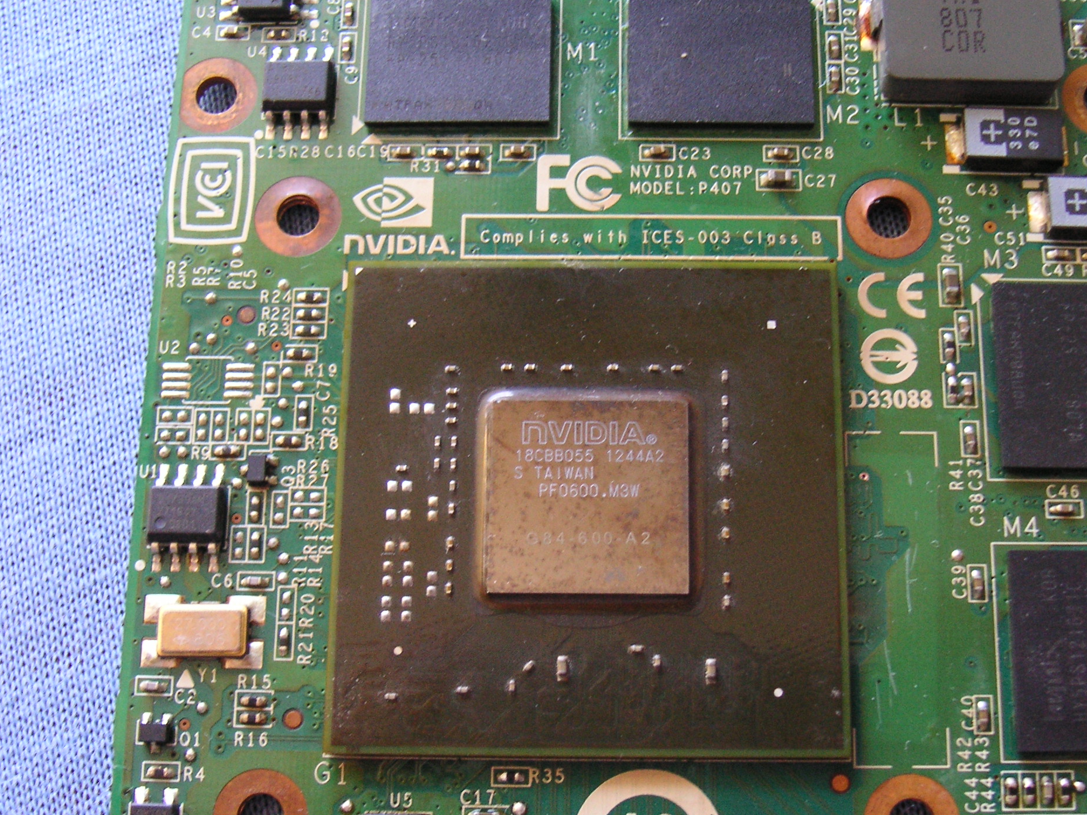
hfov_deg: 37.5
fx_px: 1602
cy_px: 468
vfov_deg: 28.5
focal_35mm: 51
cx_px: 582
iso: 100
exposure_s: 1/30
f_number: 2.8
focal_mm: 6.1
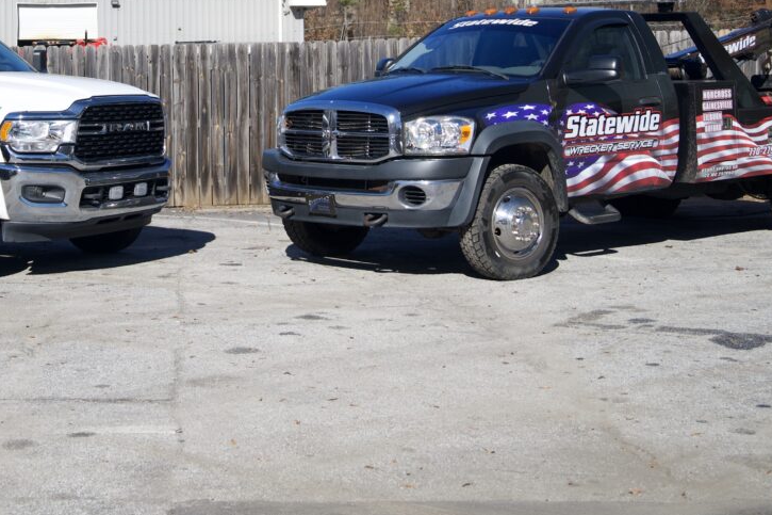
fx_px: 1544
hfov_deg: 27.7
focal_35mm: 72
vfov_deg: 18.3
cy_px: -25
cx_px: 202
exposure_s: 1/250
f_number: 4
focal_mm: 34
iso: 100
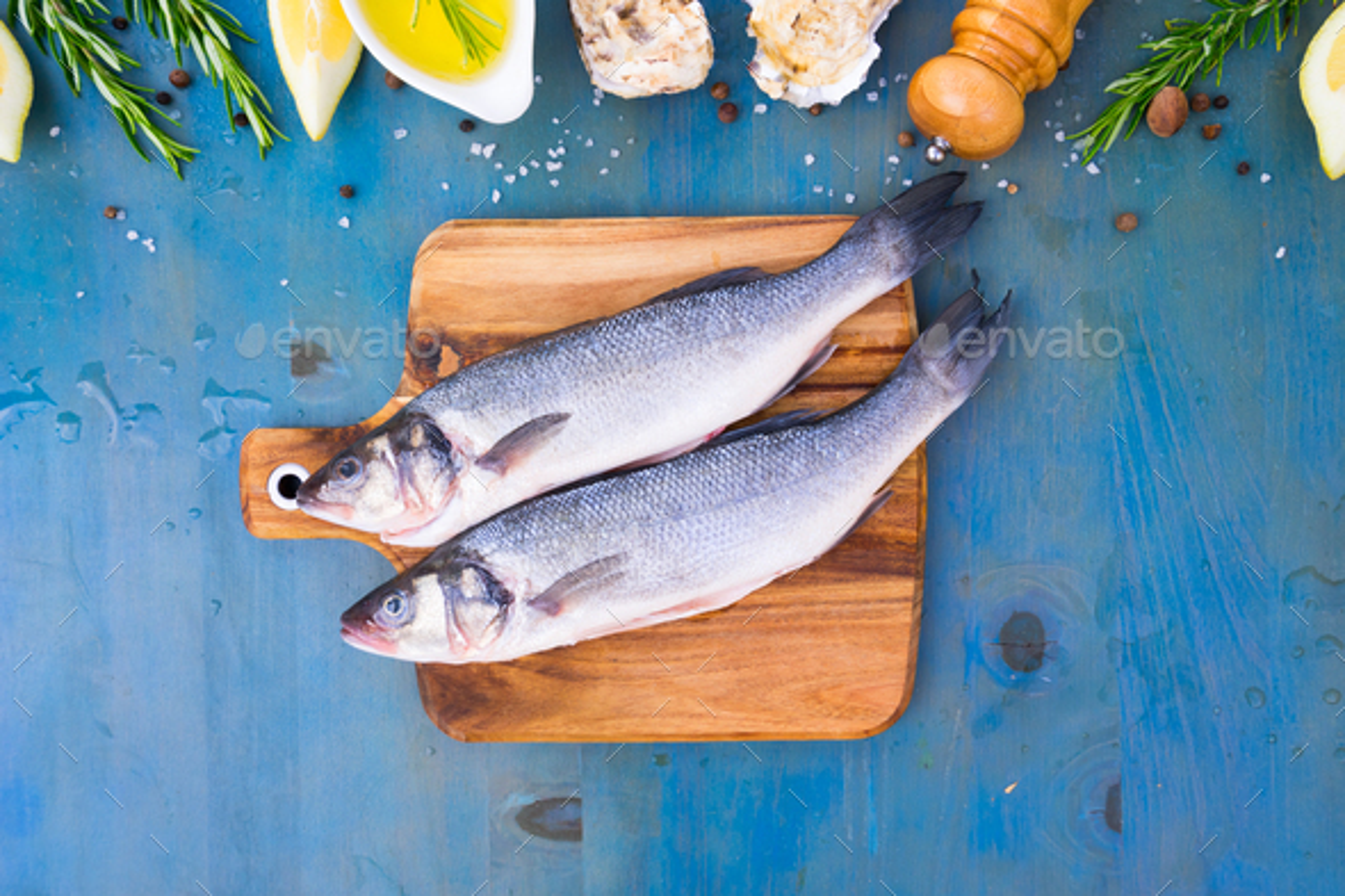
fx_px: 1307
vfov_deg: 37.8
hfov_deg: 54.4
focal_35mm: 35
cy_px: 448
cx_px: 672
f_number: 10
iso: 400
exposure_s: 1/60
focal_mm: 35
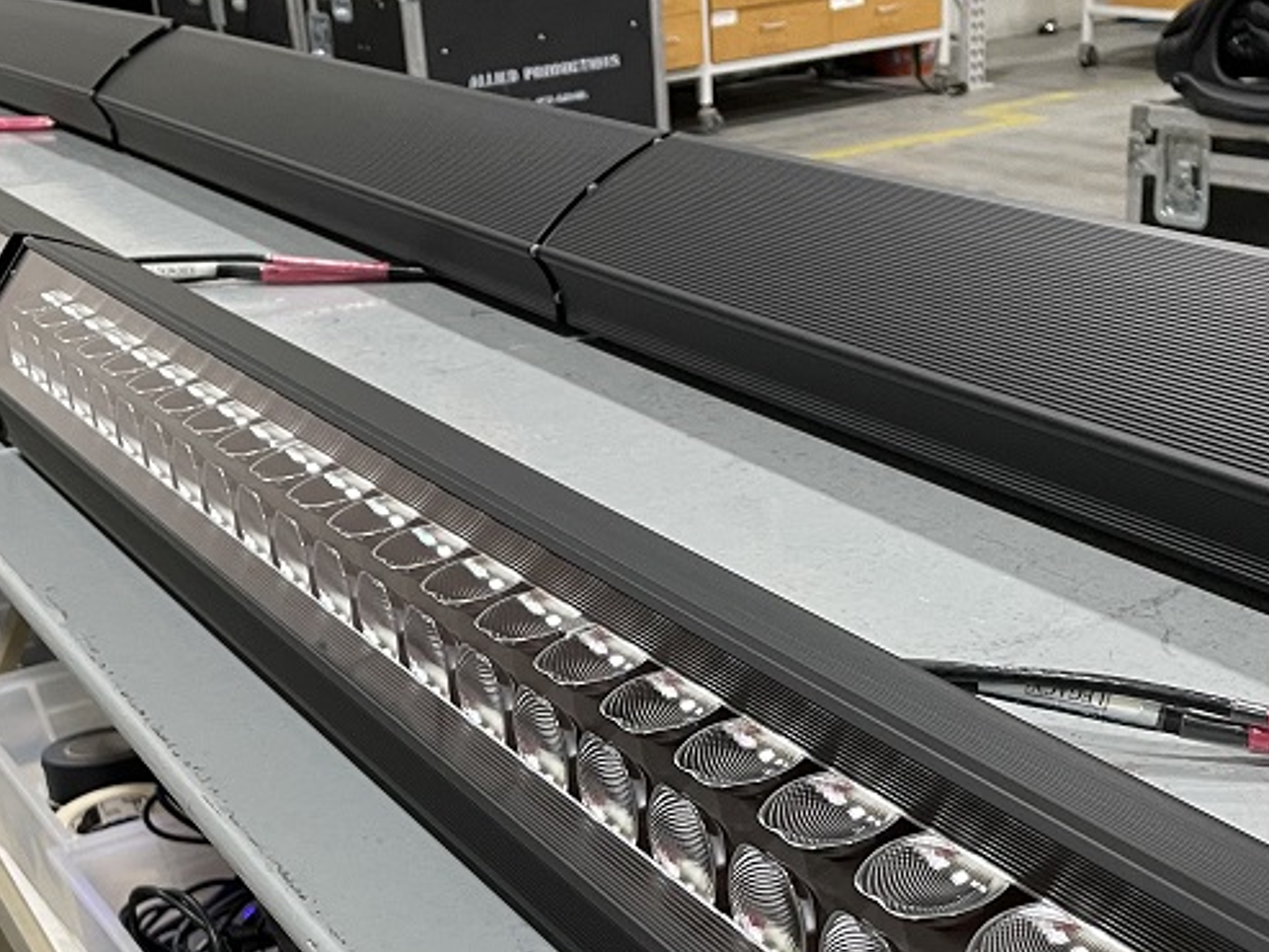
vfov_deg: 26.2
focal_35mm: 54
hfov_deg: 35.5
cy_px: 857
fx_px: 1980
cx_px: 605
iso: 125
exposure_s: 1/70
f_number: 1.6
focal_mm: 4.2
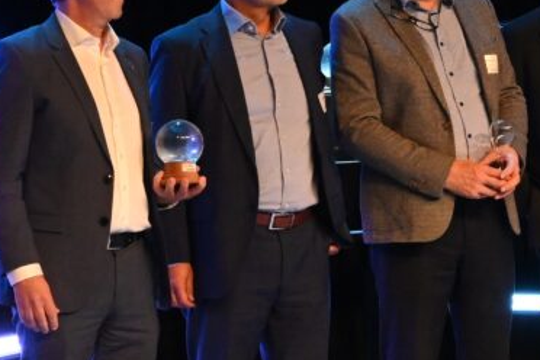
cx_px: 559
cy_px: 218
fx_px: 2970
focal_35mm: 198
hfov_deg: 10.3
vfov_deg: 6.9
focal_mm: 36
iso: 2500
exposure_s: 1/60
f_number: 10
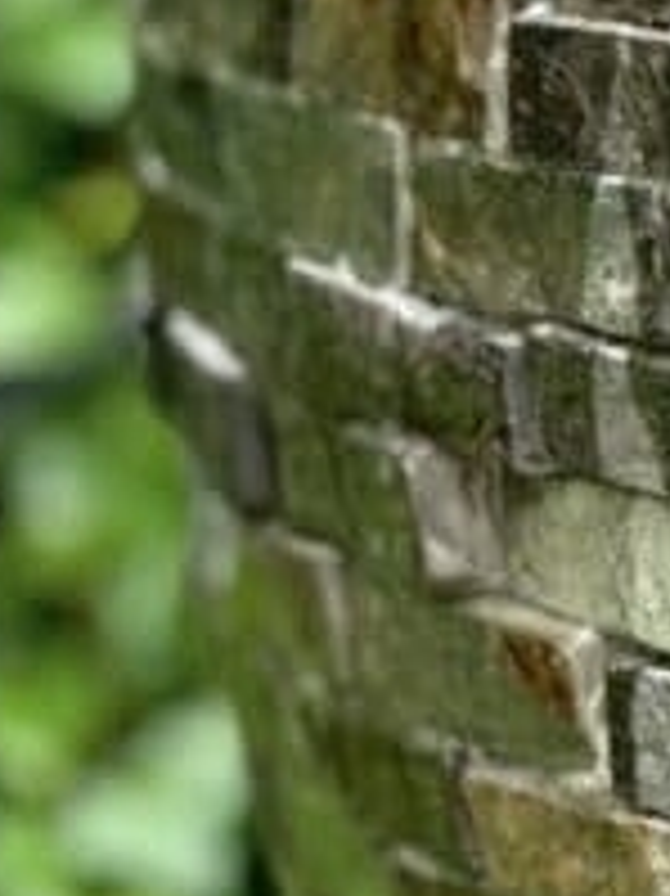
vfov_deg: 7.3
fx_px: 6924
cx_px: 1371
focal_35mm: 268
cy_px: -338
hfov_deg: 5.4
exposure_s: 1/159
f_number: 2.4
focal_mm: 6
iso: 16
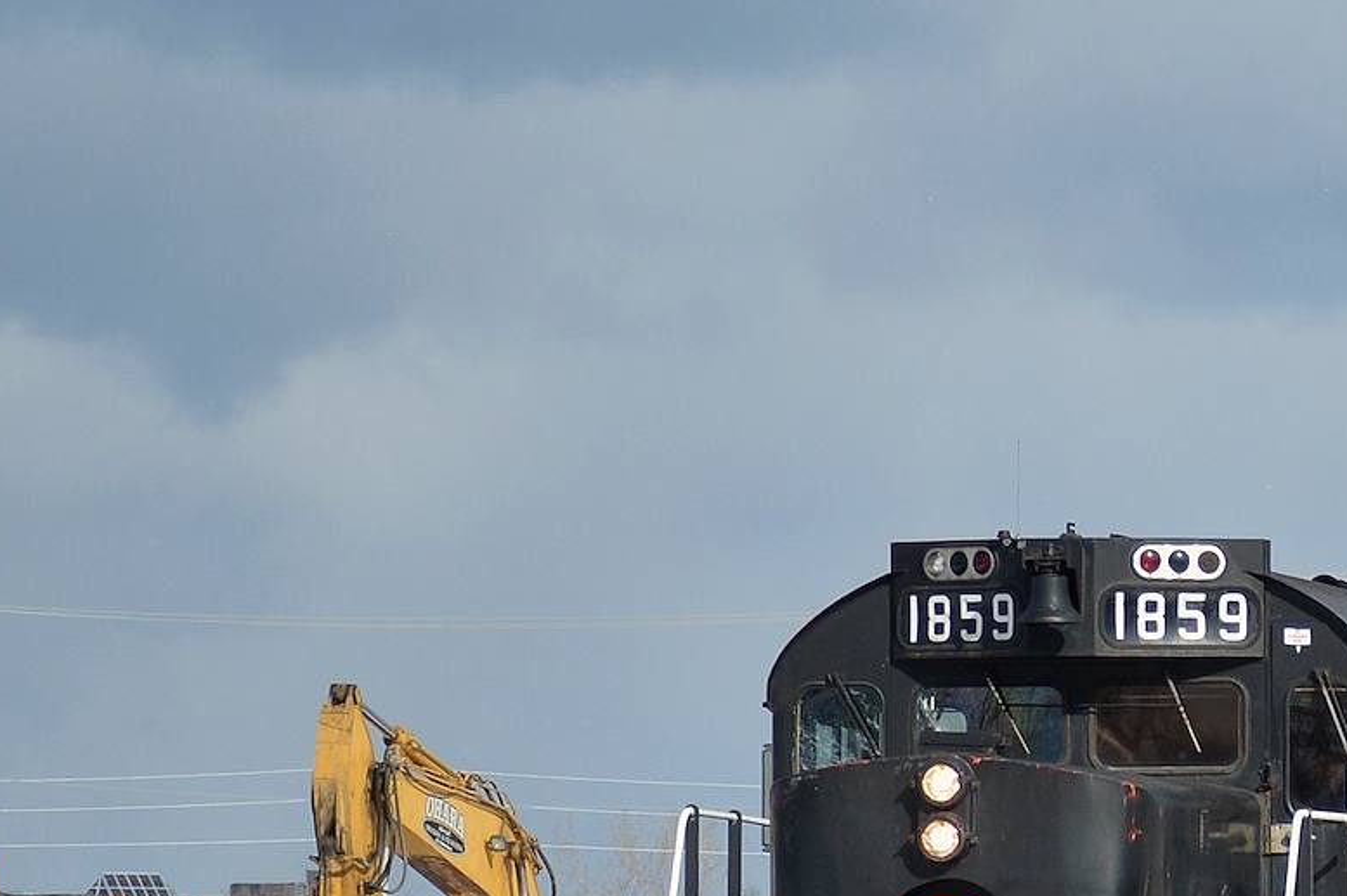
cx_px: 2028
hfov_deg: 6.8
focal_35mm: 301
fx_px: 11255
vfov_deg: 4.5
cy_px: 1114
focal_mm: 52
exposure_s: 1/640
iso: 100
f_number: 5.6
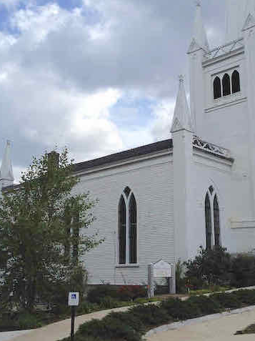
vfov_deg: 40.5
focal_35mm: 47
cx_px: 162
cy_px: 165
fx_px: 462
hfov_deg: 30.7
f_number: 2.4
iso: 50
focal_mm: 4.28
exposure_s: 1/1842
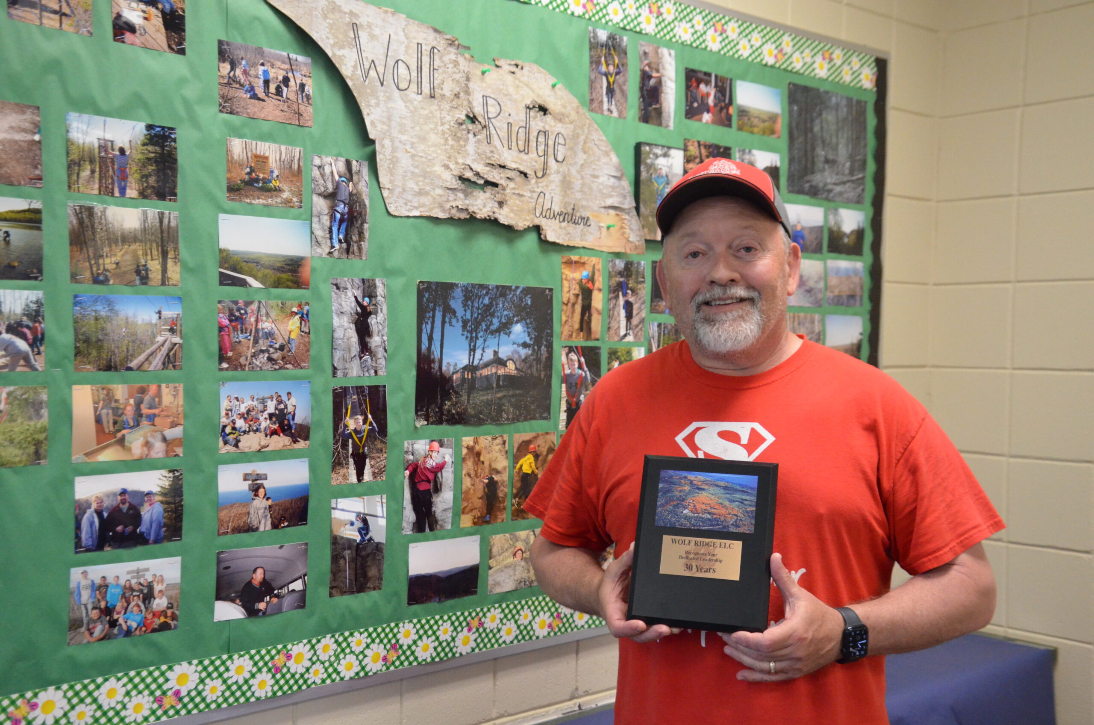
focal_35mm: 44
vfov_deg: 30.7
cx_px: 547
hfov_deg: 45.0
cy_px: 362
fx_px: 1319
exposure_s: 1/200
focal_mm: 29
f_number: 4
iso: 3200
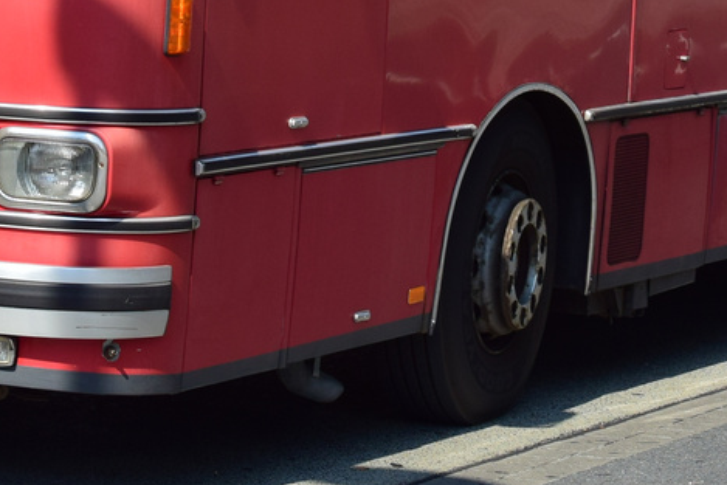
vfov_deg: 7.7
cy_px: -110
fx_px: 3555
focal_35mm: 176
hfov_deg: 11.7
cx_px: 414
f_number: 8
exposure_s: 1/320
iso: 200
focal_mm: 34
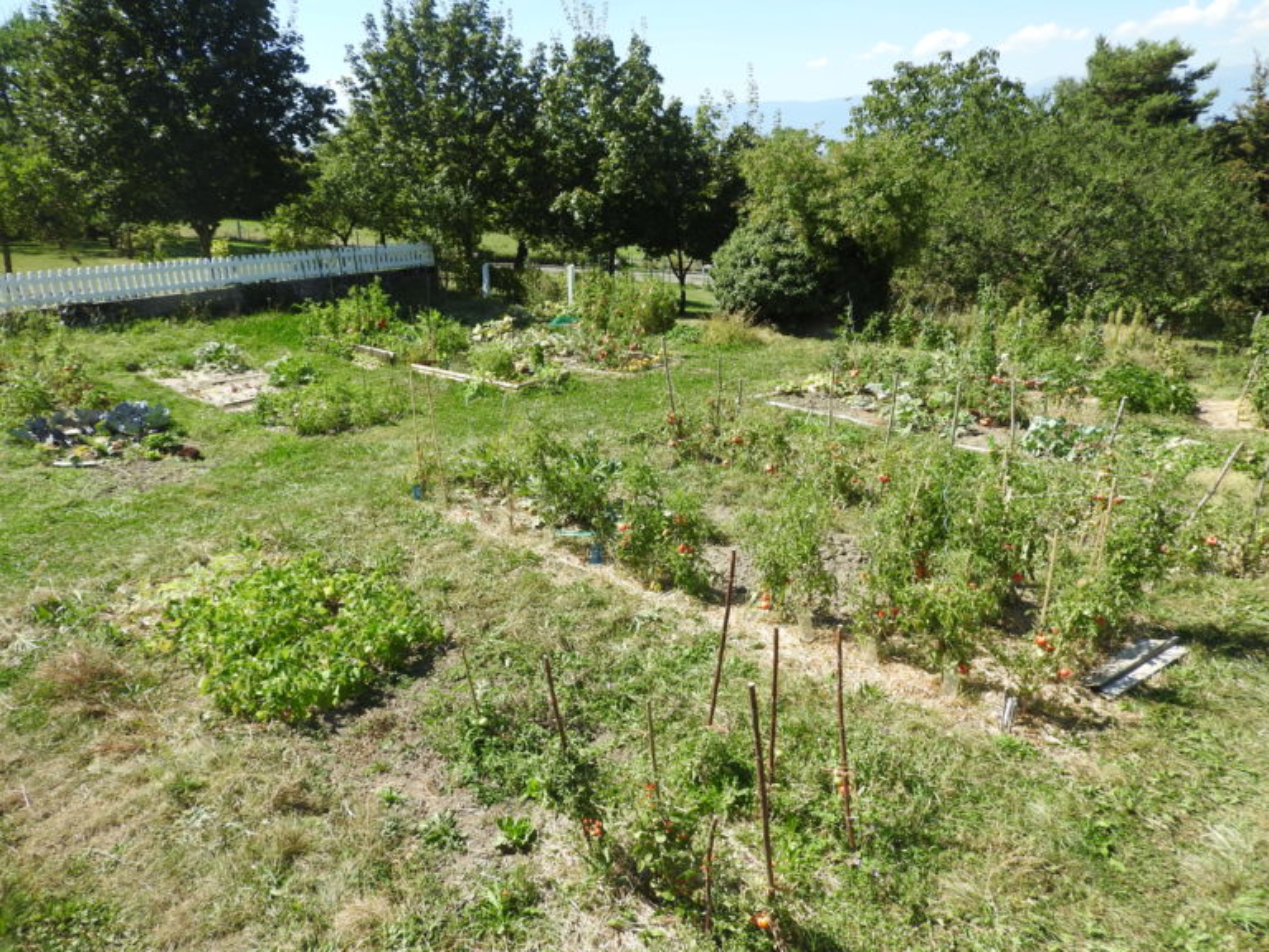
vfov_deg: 56.8
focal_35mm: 24
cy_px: 476
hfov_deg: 71.6
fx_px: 880
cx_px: 634
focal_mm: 4.3
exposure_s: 1/640
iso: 100
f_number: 3.3
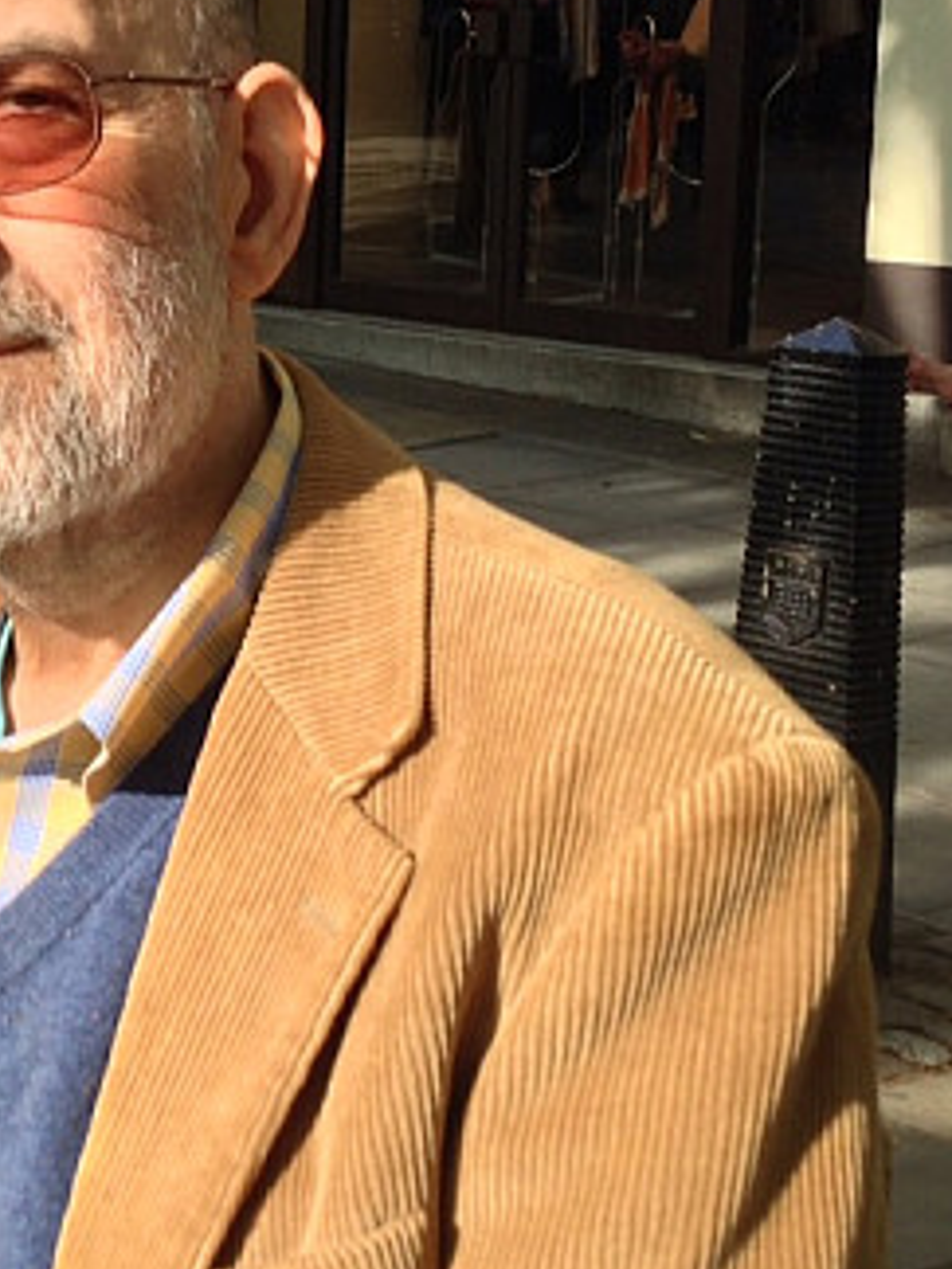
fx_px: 3190
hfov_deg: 16.4
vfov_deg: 22.4
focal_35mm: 87
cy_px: 417
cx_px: -110
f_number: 2.4
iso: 50
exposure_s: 1/335
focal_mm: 4.13
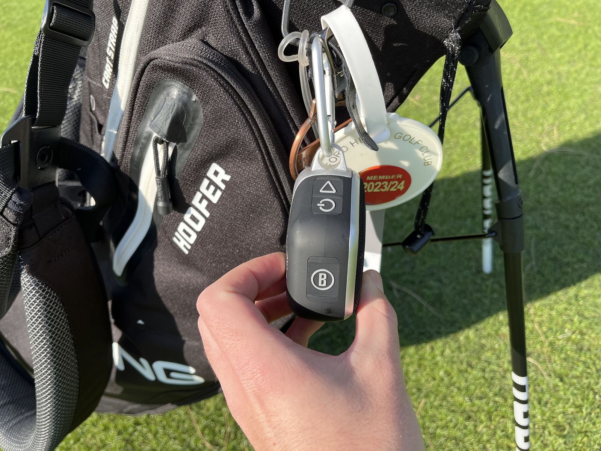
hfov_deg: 67.3
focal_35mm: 26
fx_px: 451
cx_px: 300
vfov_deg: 53.1
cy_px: 226
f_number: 1.6
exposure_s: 1/983
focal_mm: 5.1
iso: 50
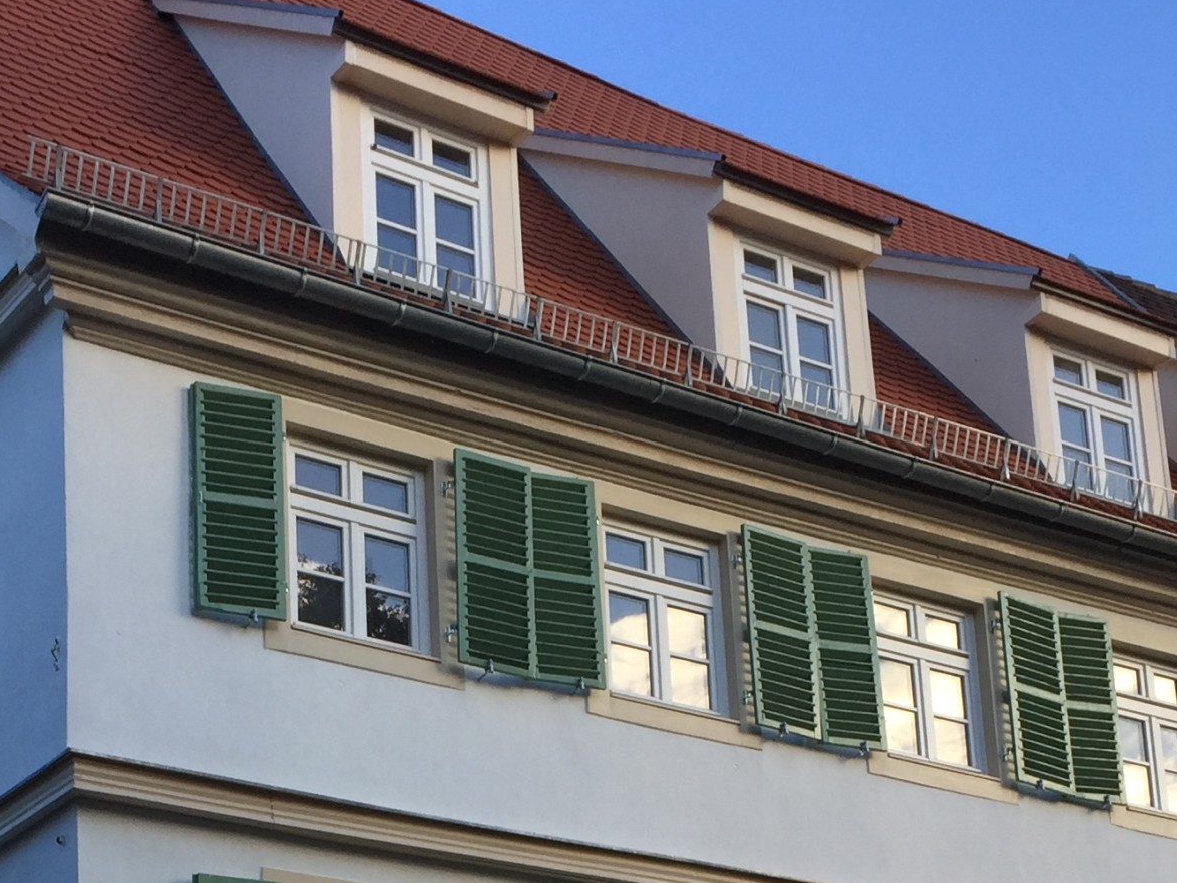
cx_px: 499
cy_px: 1072
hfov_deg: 27.4
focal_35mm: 71
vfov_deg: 19.5
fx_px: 2414
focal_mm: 4.15
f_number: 2.2
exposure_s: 1/501
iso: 32
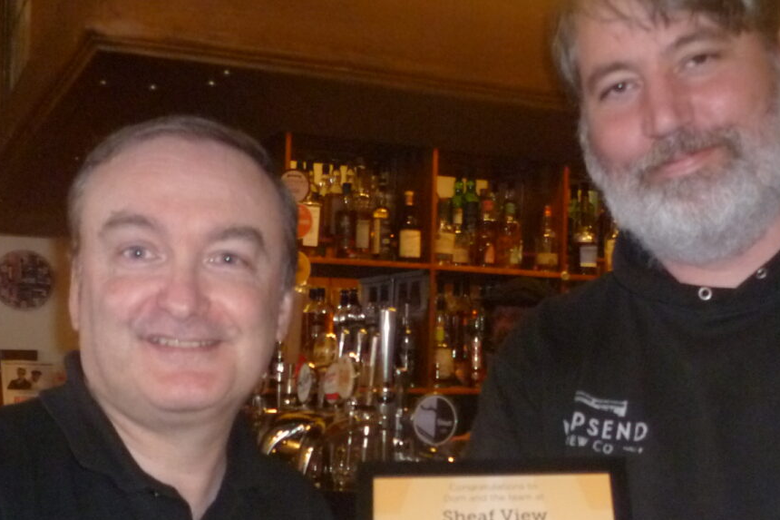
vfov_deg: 25.3
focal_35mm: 52
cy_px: 450
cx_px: 397
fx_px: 1126
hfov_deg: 38.2
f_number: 2.8
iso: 400
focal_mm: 5
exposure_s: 1/30
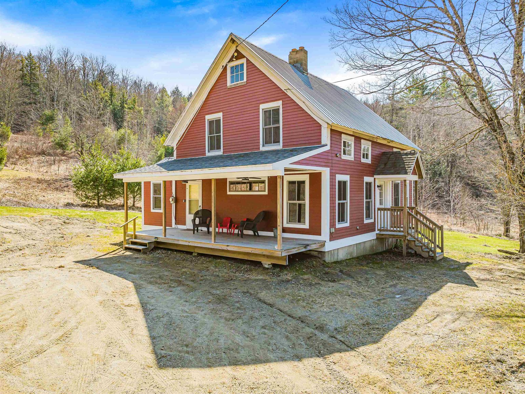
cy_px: 197
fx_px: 364
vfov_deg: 56.8
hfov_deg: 71.6
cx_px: 262
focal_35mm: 24
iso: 210
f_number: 2.8
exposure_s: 1/2500
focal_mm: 12.29
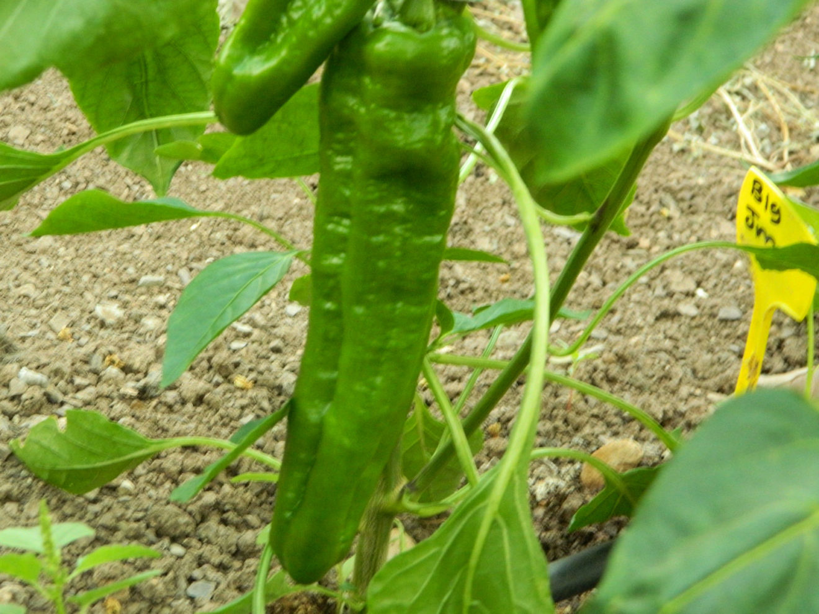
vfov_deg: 11.5
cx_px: 410
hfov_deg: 15.3
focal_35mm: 129
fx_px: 3052
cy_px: 307
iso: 400
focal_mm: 23.2
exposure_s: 1/50
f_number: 4.7
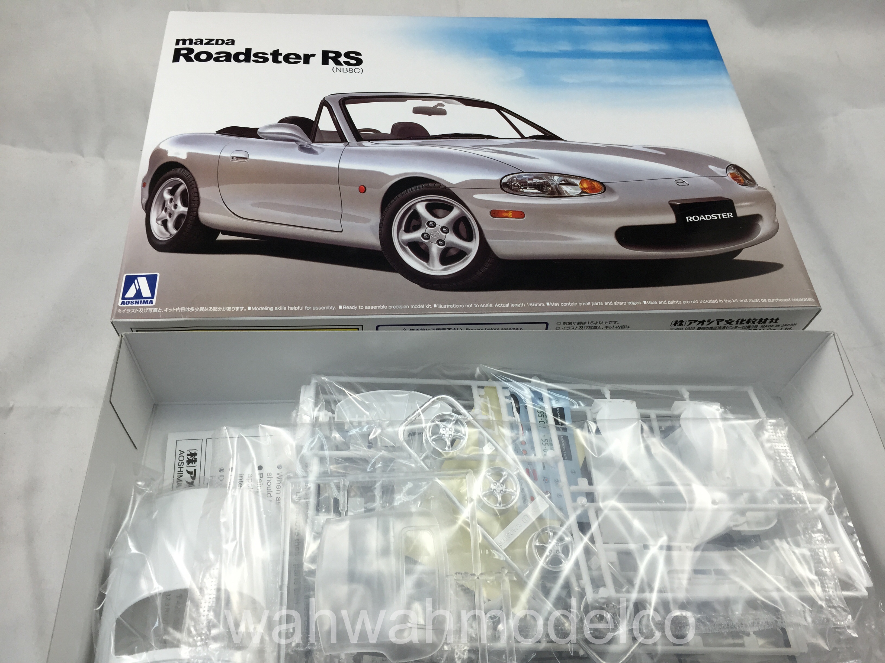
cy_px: 332
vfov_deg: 48.2
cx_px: 442
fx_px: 741
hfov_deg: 61.7
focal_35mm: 29
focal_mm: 4.15
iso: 50
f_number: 2.2
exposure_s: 1/100
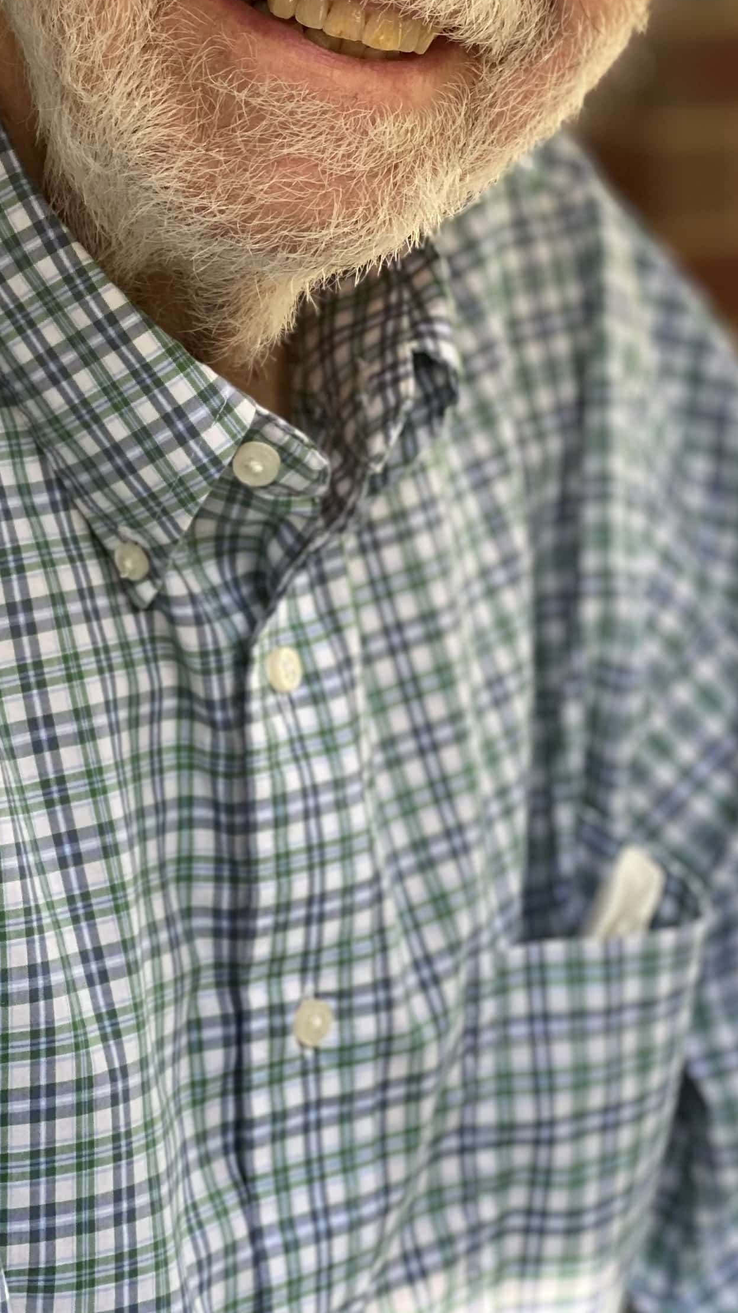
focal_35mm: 103
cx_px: 379
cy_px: 172
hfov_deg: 11.8
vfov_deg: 20.4
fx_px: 3585
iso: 64
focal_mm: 6
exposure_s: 1/122
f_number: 2
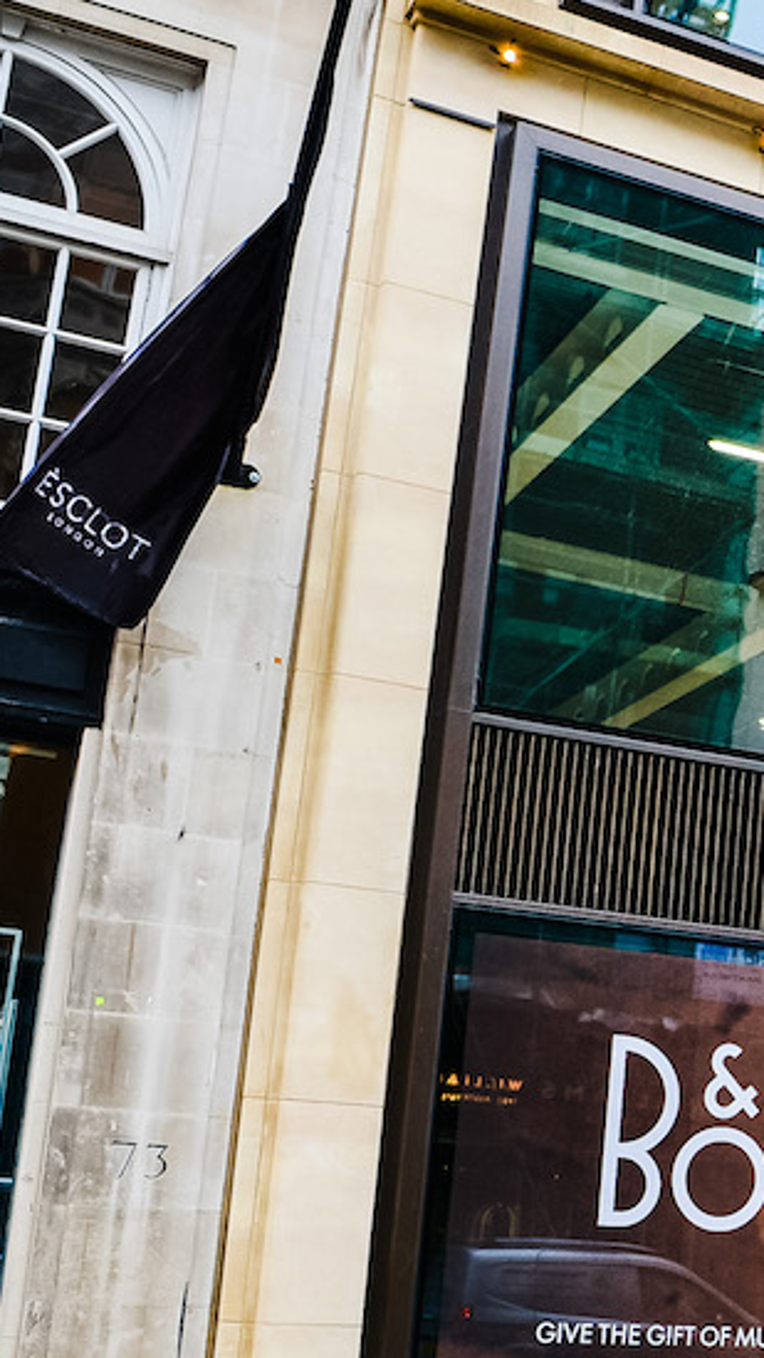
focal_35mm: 55
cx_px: 1152
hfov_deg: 19.1
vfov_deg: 37.6
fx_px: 1980
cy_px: 867
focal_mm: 24
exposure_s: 1/250
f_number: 2.8
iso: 450
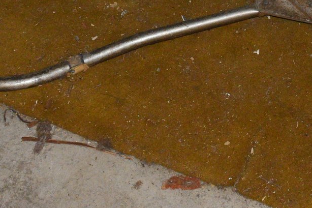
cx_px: 288
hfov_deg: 19.5
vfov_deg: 12.7
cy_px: -101
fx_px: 889
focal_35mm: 103
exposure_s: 1/125
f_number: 8
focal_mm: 21
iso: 4000
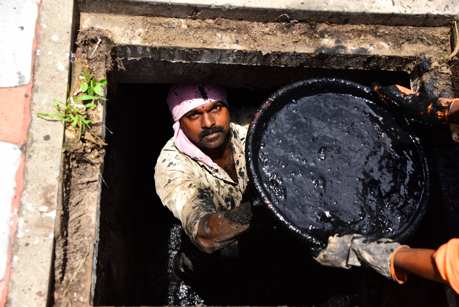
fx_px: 638
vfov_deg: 27.0
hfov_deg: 39.6
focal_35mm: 50
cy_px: 154
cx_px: 230
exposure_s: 1/1250
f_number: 5.6
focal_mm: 50
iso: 400
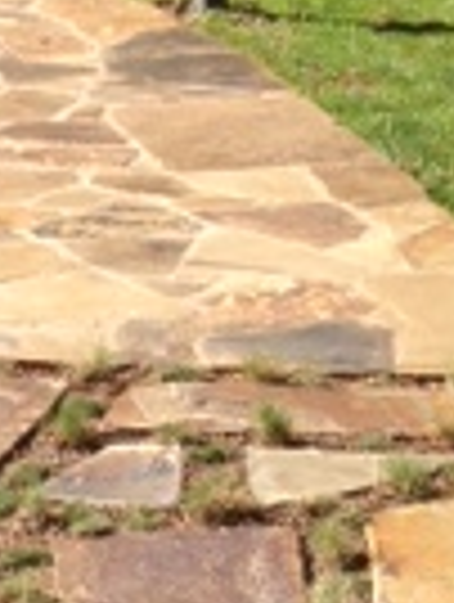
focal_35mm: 167
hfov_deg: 8.7
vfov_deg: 11.8
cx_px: -216
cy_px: 279
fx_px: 2911
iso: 64
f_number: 2.4
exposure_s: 1/986
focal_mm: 4.28
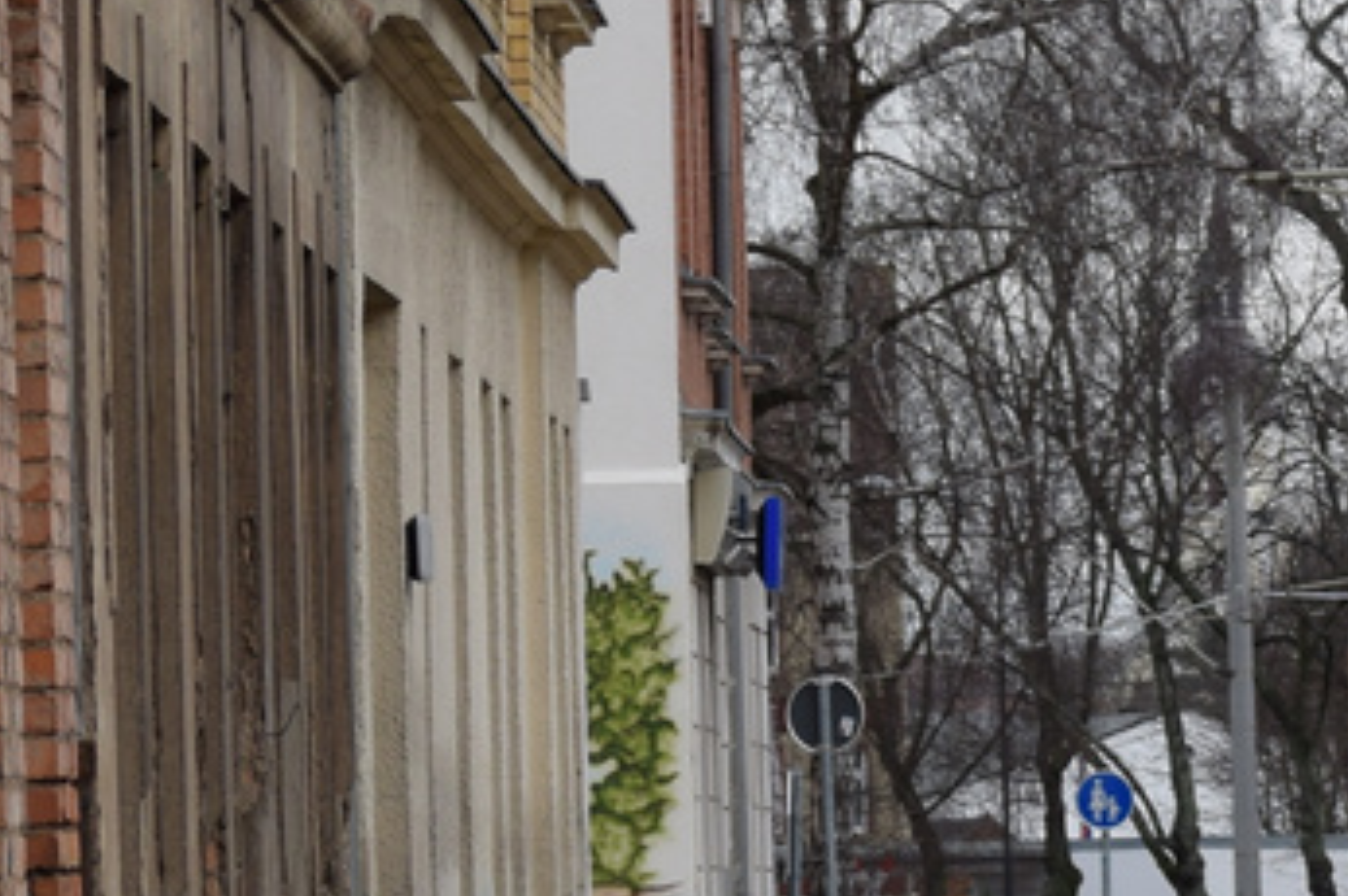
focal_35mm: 436
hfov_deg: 4.7
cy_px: 861
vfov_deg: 3.1
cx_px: 2135
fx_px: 16310
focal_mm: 62
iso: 100
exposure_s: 1/320
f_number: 4.2
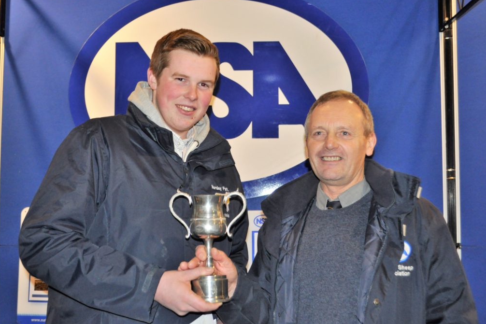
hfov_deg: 42.7
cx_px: 243
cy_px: 160
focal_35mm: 46
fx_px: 621
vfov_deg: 29.3
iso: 800
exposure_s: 1/60
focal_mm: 30
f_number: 4.5
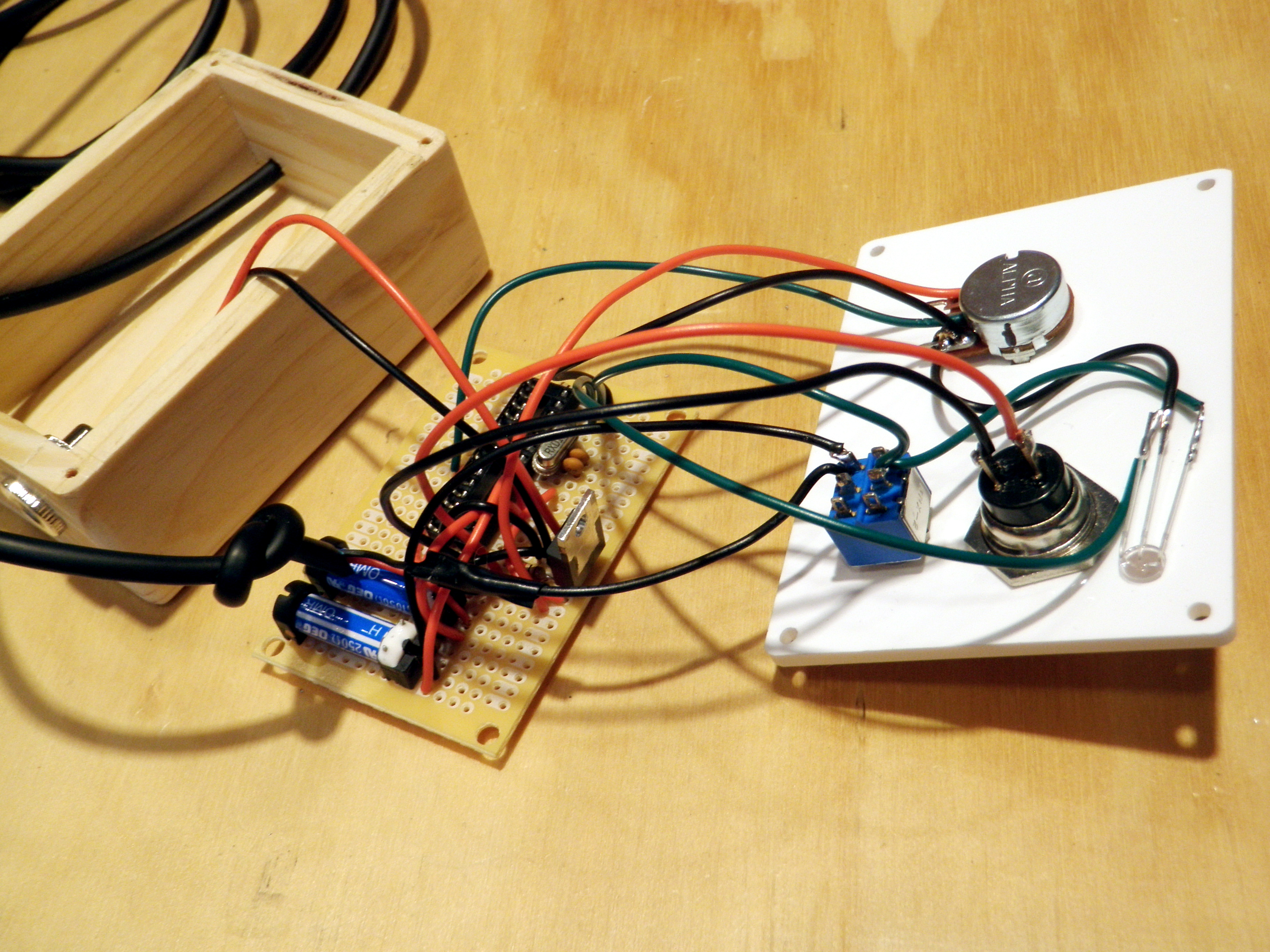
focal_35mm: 36
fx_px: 1321
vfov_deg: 39.7
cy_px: 476
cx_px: 635
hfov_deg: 51.4
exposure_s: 1/40
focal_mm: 6.53
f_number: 4.1
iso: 160
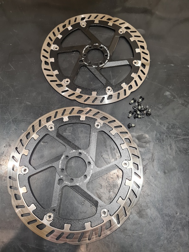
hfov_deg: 53.1
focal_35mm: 26
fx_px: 189
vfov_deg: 67.3
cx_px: 94
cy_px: 126
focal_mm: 5.4
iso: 125
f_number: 1.8
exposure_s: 1/50
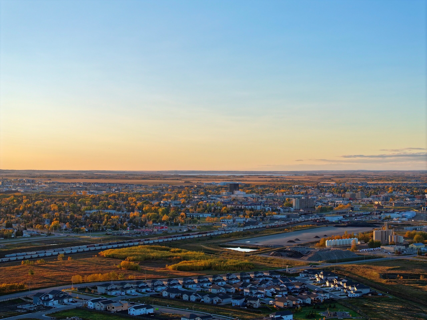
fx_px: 863
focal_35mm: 70
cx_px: 214
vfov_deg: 21.0
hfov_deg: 27.8
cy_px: 160
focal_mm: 19.4
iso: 140
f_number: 2.8
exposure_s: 1/640
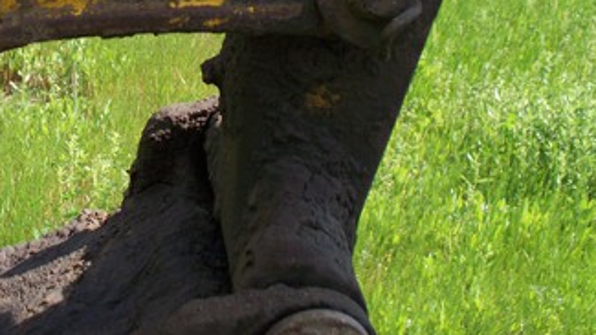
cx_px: 70
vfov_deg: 14.2
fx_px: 1312
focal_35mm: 83
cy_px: -37
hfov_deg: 24.9
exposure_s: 1/400
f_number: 2.8
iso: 64
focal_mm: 7.54
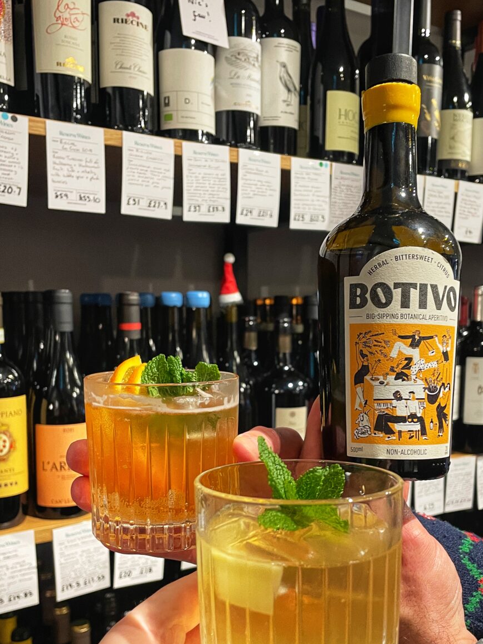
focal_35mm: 36
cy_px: 388
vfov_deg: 51.0
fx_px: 670
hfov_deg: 39.6
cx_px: 271
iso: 200
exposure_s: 1/50
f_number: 1.6
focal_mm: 4.2
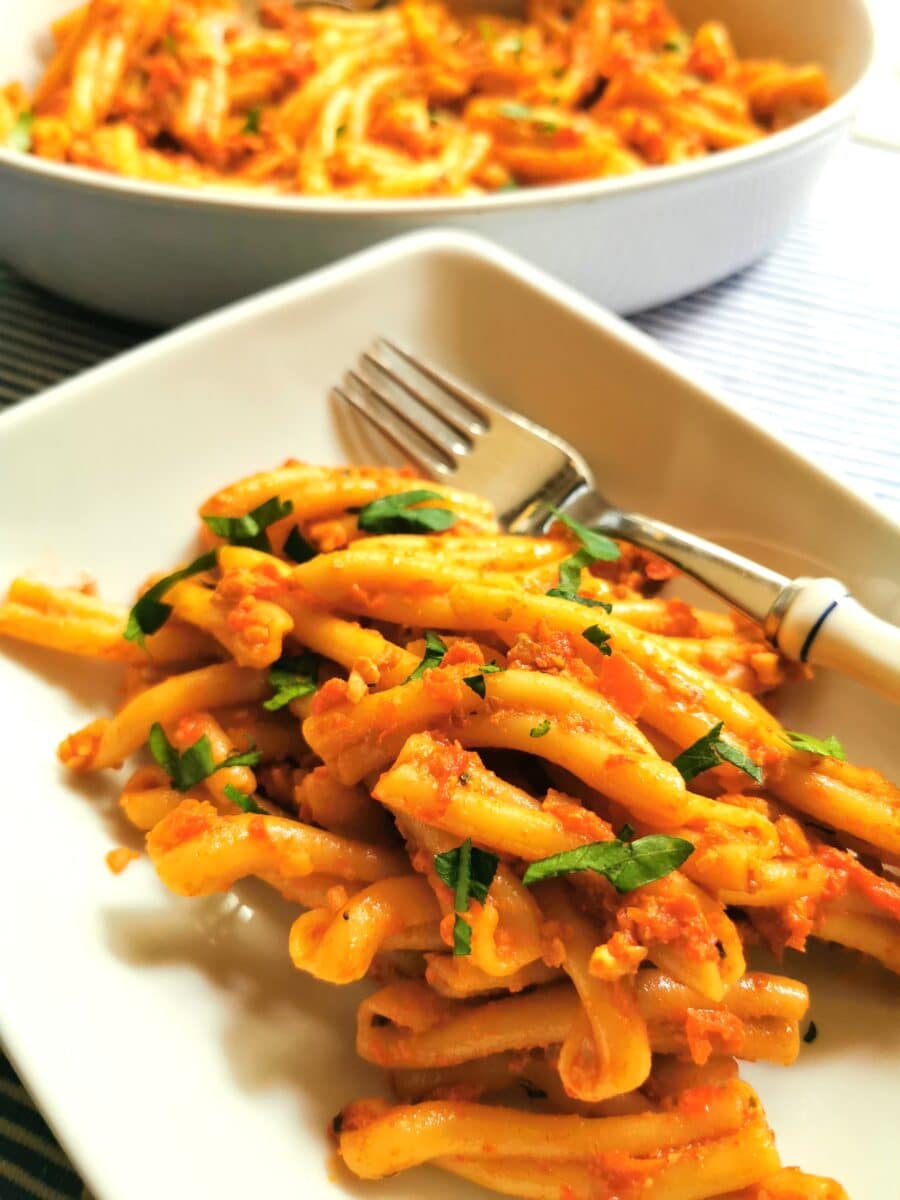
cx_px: 450
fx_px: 936
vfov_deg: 65.3
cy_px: 600
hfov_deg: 51.4
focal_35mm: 27
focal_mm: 5.56
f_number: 1.6
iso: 200
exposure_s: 1/50
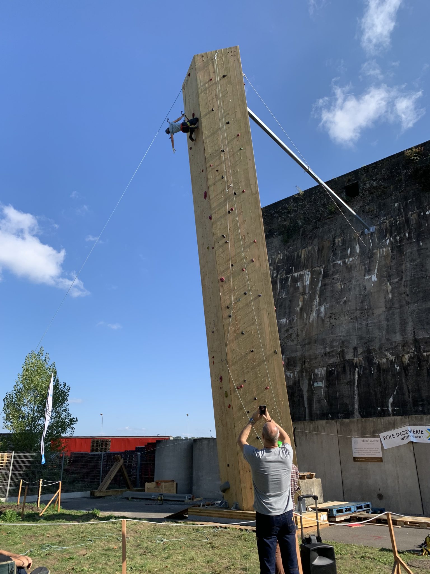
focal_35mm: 26
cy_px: 287
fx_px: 431
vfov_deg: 67.3
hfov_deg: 53.1
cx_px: 215
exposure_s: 1/1468
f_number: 1.8
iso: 25
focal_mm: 4.25
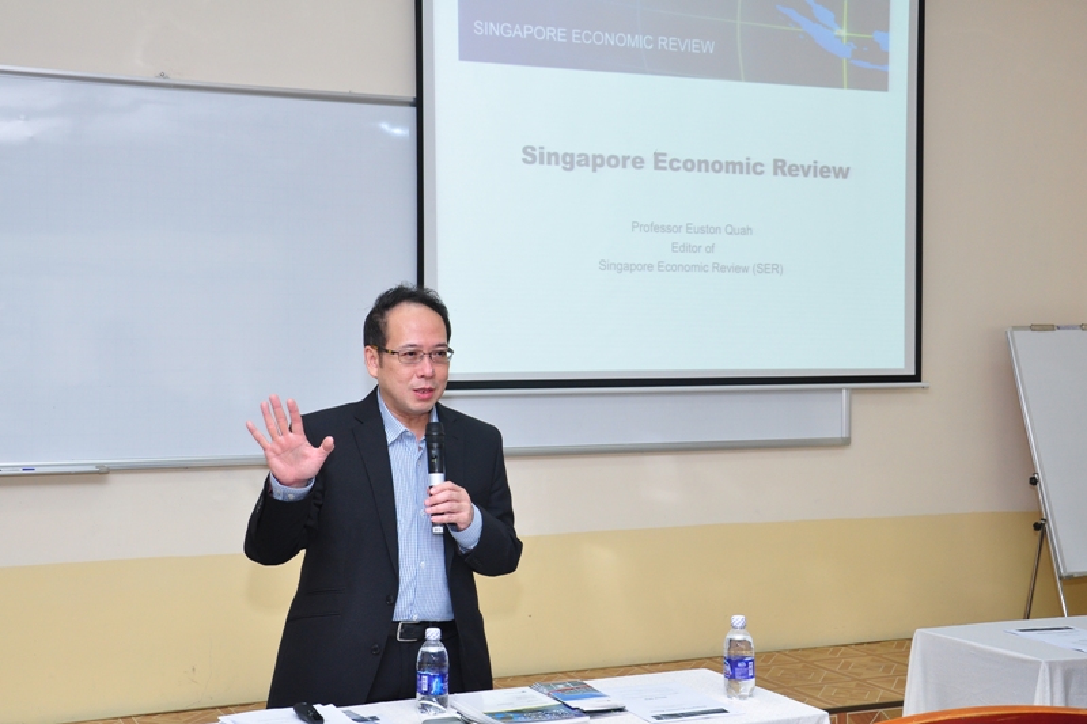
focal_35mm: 45
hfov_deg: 43.6
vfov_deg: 29.9
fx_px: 1358
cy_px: 362
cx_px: 544
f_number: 5.6
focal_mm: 30
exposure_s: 1/60
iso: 500
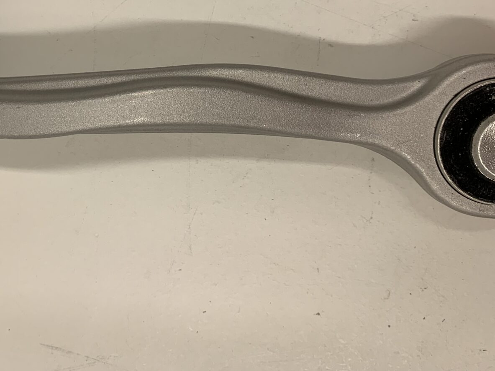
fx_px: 643
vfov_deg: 31.1
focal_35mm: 45
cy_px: 61
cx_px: 167
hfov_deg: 41.6
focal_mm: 4.25
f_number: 1.8
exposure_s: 1/100
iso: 40
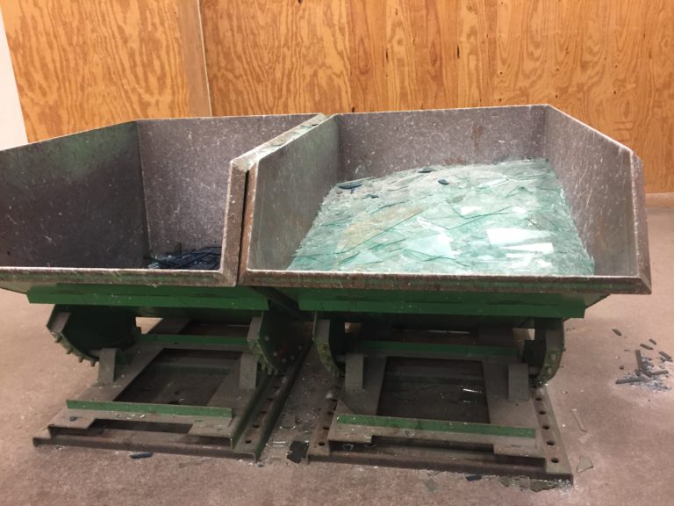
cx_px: 337
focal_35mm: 29
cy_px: 253
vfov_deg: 48.2
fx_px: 565
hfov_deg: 61.7
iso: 125
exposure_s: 1/30
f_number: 2.2
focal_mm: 4.15
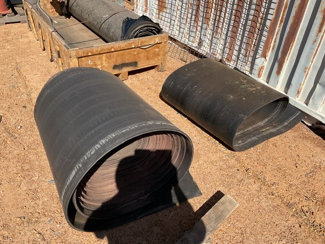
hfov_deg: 61.7
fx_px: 272
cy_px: 122
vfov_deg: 48.2
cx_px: 162
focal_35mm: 29
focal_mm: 3
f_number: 1.8
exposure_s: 1/2141
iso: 16
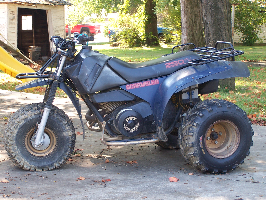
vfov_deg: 19.6
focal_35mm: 75
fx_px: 576
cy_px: 100
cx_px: 133
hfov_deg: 26.0
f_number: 3.2
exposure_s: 1/60
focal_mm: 12.4
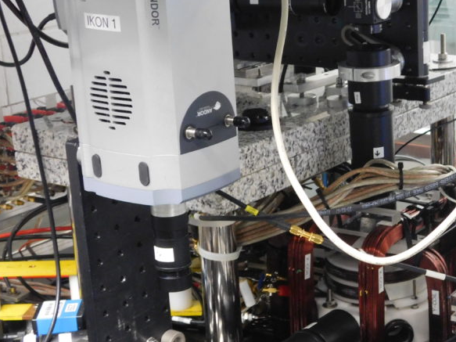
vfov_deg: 18.6
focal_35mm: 79
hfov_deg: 24.1
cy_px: 193
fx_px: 1040
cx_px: 397
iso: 400
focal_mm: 8
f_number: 3.7
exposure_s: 1/10
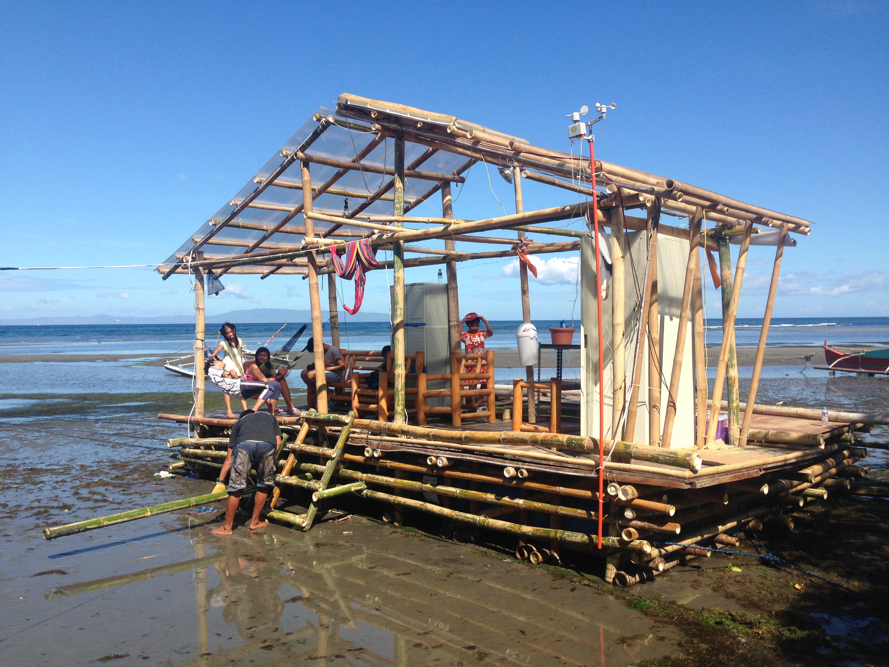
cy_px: 334
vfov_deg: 42.9
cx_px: 444
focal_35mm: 33
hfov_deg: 55.4
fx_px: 847
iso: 50
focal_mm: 4.12
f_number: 2.4
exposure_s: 1/1748
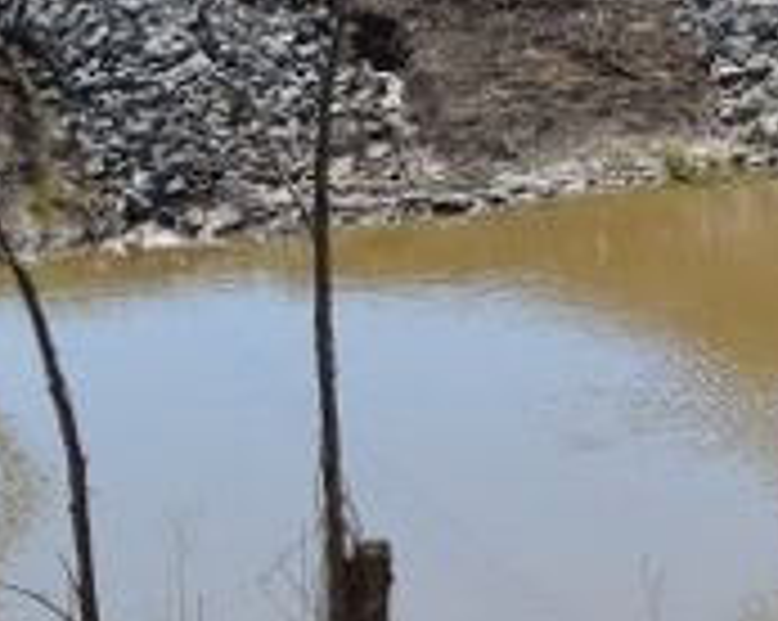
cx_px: 1385
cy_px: -79
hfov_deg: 9.7
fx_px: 4351
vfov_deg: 8.1
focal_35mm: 189
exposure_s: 1/500
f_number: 11
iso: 400
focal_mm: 29
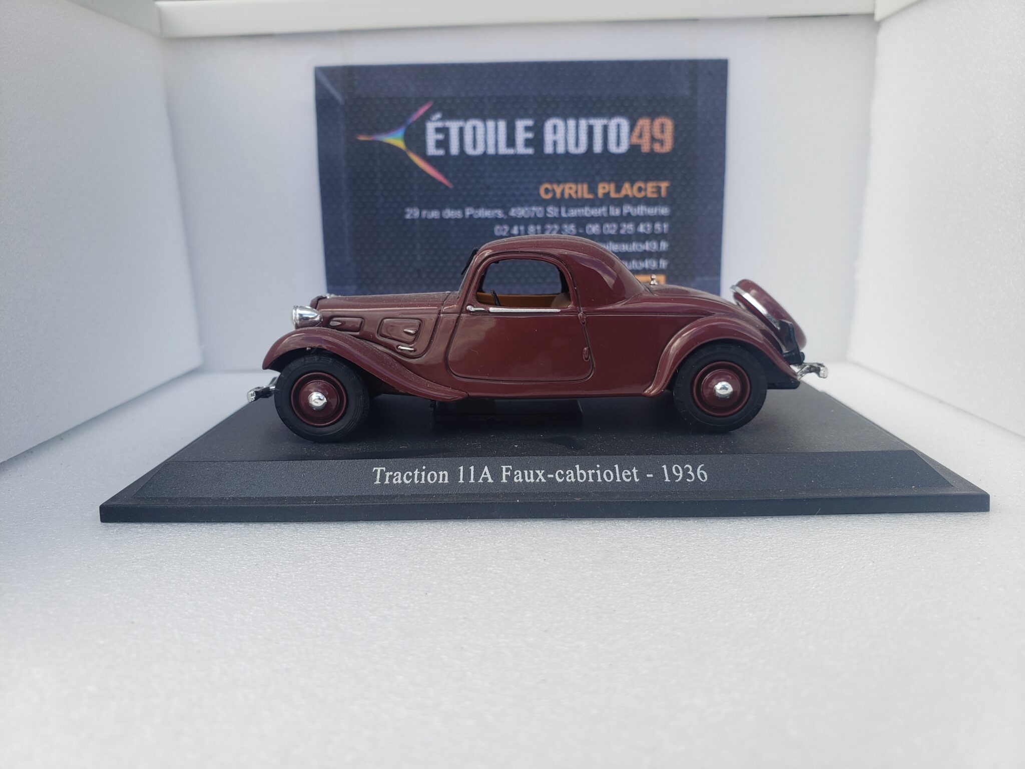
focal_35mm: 26
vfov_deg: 53.1
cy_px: 384
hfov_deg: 67.3
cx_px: 512
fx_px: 770
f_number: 2.4
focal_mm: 4.3
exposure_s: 1/486
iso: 50
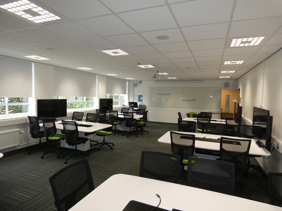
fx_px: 163
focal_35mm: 20
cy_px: 106
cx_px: 141
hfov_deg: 81.7
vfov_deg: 66.0
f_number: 2.8
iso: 160
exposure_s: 1/60
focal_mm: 3.6
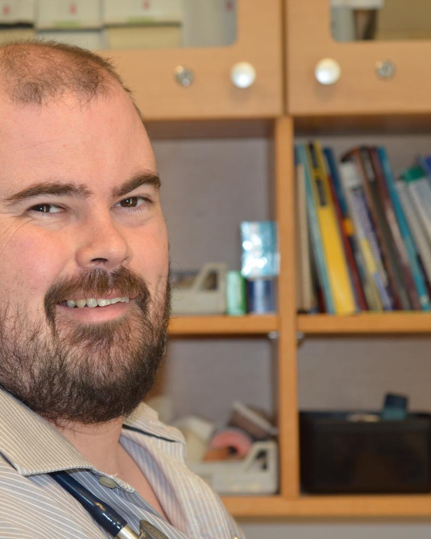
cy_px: 271
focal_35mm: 107
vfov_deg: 17.9
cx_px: 29
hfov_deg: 14.2
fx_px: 1706
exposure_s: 1/60
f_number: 4.5
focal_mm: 50
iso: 640
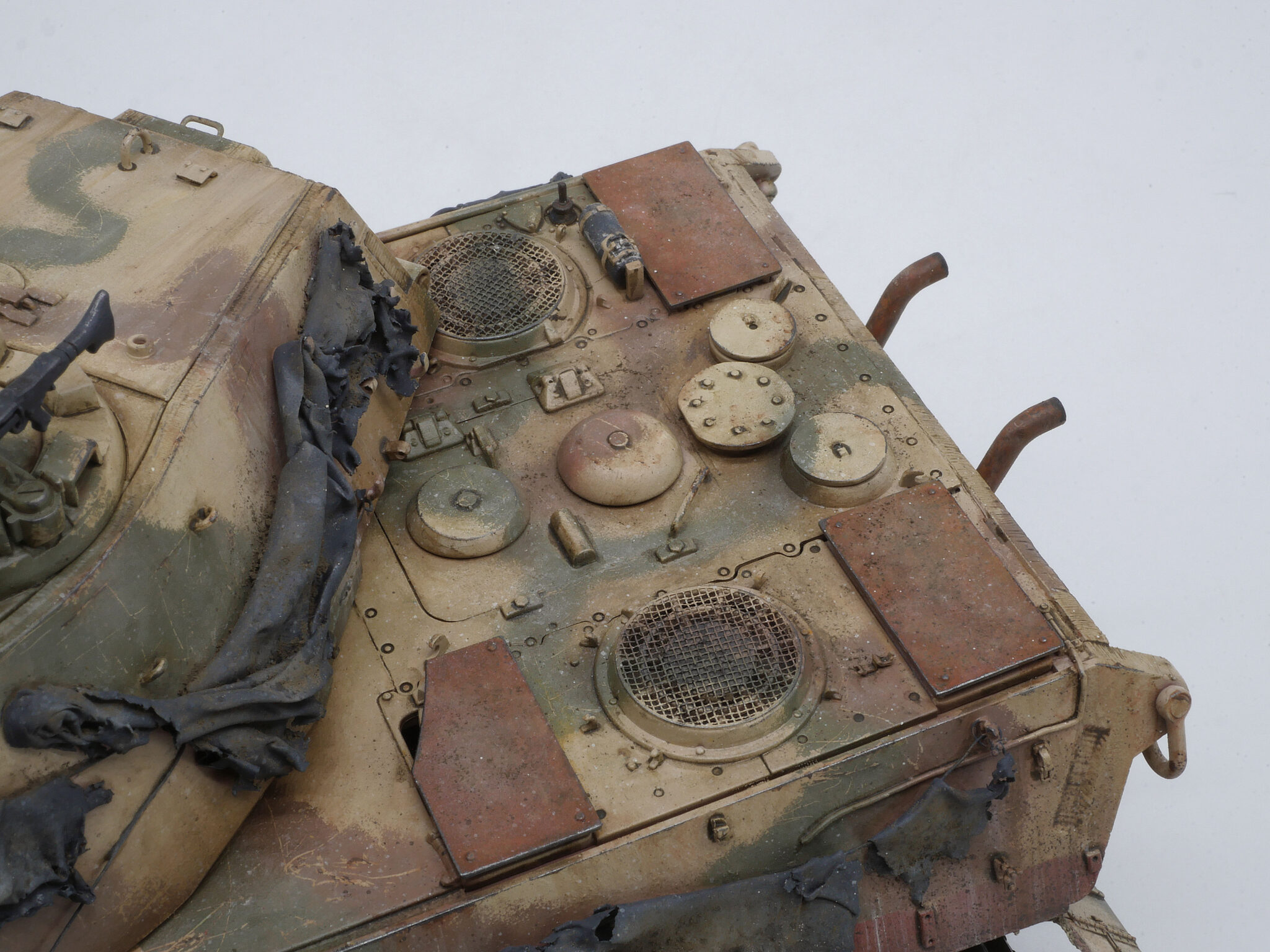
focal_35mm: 60
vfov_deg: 24.4
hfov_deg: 32.2
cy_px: 476
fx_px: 2201
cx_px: 635
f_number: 22
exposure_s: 1/2.5
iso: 200
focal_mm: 30
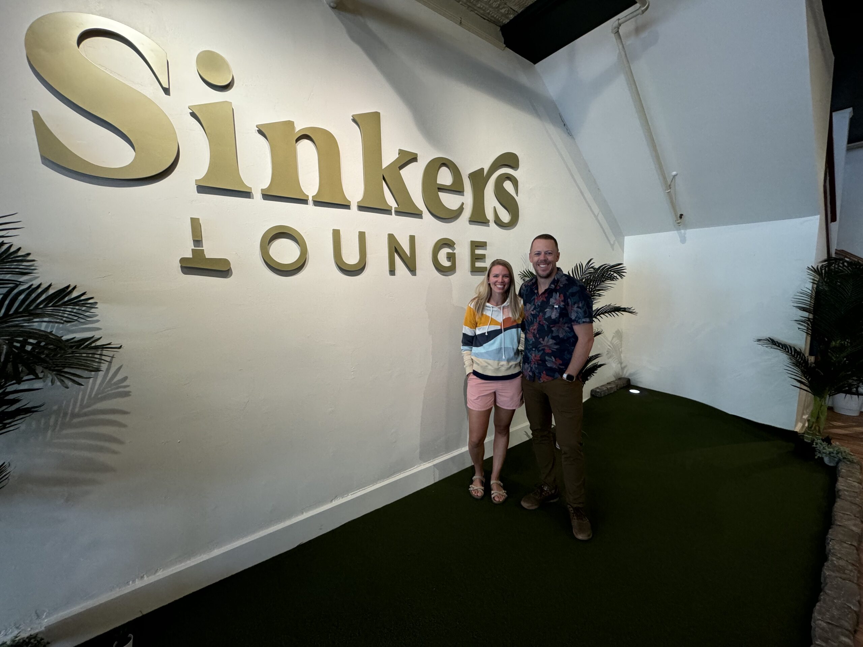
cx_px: 432
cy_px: 324
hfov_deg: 102.1
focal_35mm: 14
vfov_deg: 85.7
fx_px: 349
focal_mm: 2.22
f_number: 2.2
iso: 250
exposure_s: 1/120
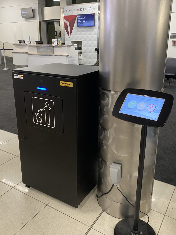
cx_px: 80
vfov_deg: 56.7
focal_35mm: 32
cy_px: 107
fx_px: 217
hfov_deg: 44.1
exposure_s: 1/60
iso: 200
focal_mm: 4.25
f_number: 1.8
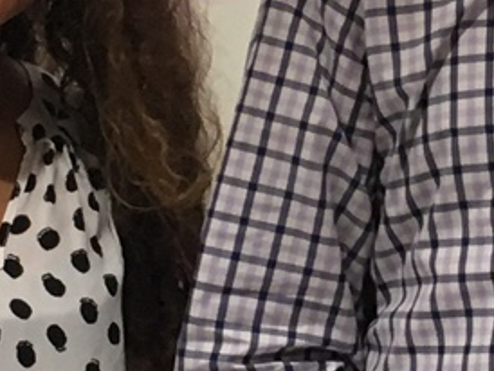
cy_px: 191
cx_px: 433
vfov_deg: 7.0
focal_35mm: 213
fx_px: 3042
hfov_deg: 9.2
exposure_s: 1/30
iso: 80
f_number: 2.2
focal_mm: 4.15
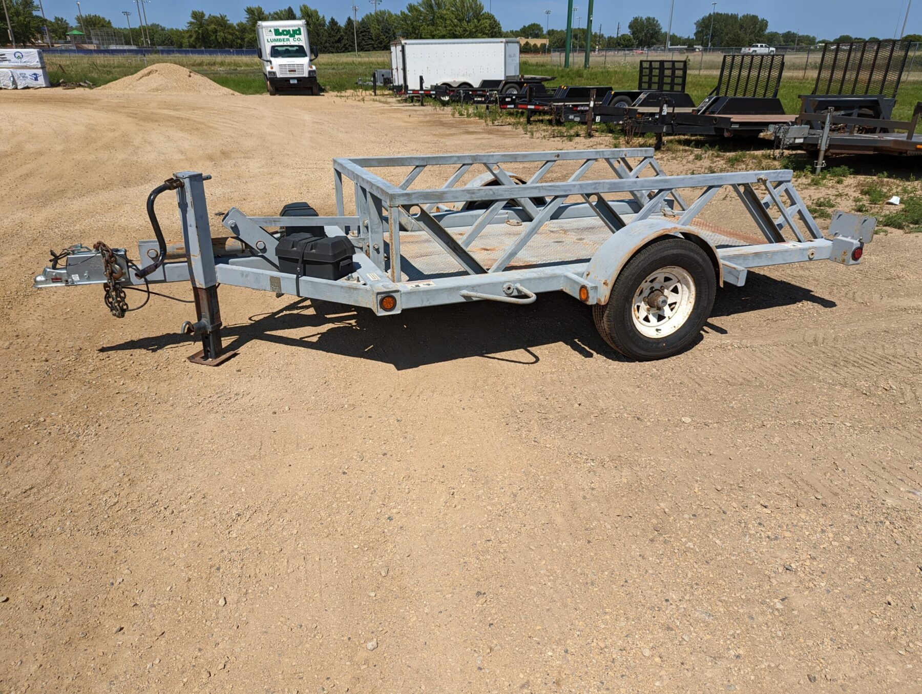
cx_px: 461
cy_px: 347
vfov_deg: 56.9
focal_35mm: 24
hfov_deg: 71.5
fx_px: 640
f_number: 1.85
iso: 41
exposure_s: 1/2632
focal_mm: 6.81
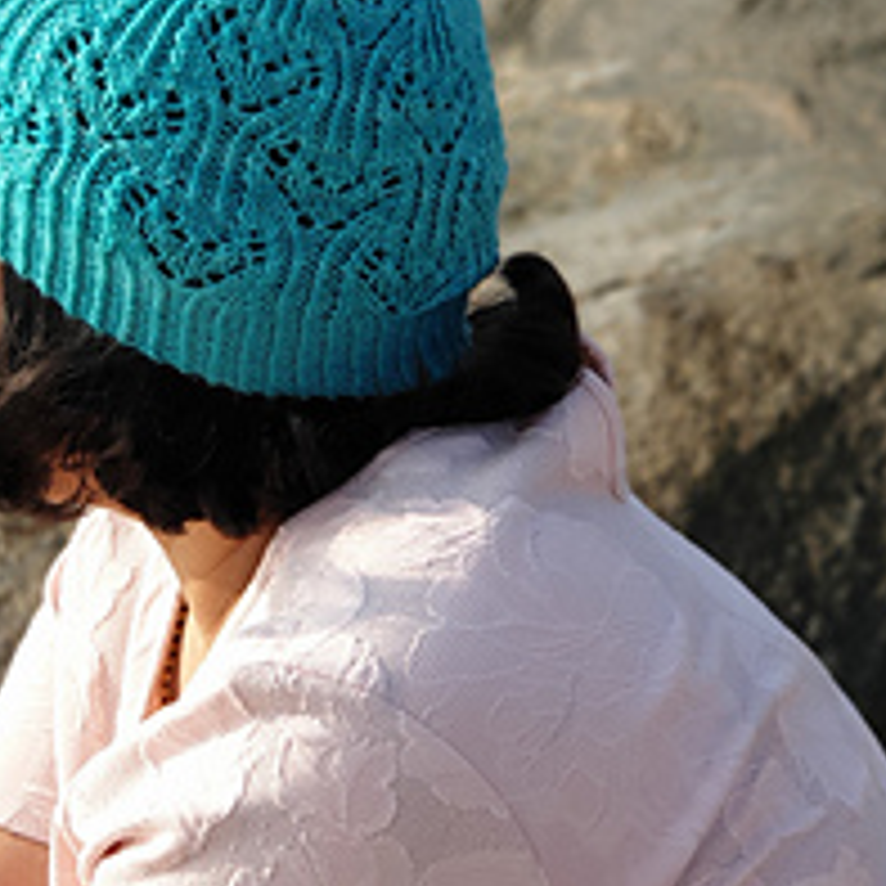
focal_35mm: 149
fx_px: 4315
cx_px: 85
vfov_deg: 11.7
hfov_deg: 11.6
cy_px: 288
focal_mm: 6
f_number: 2.4
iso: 25
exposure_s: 1/536
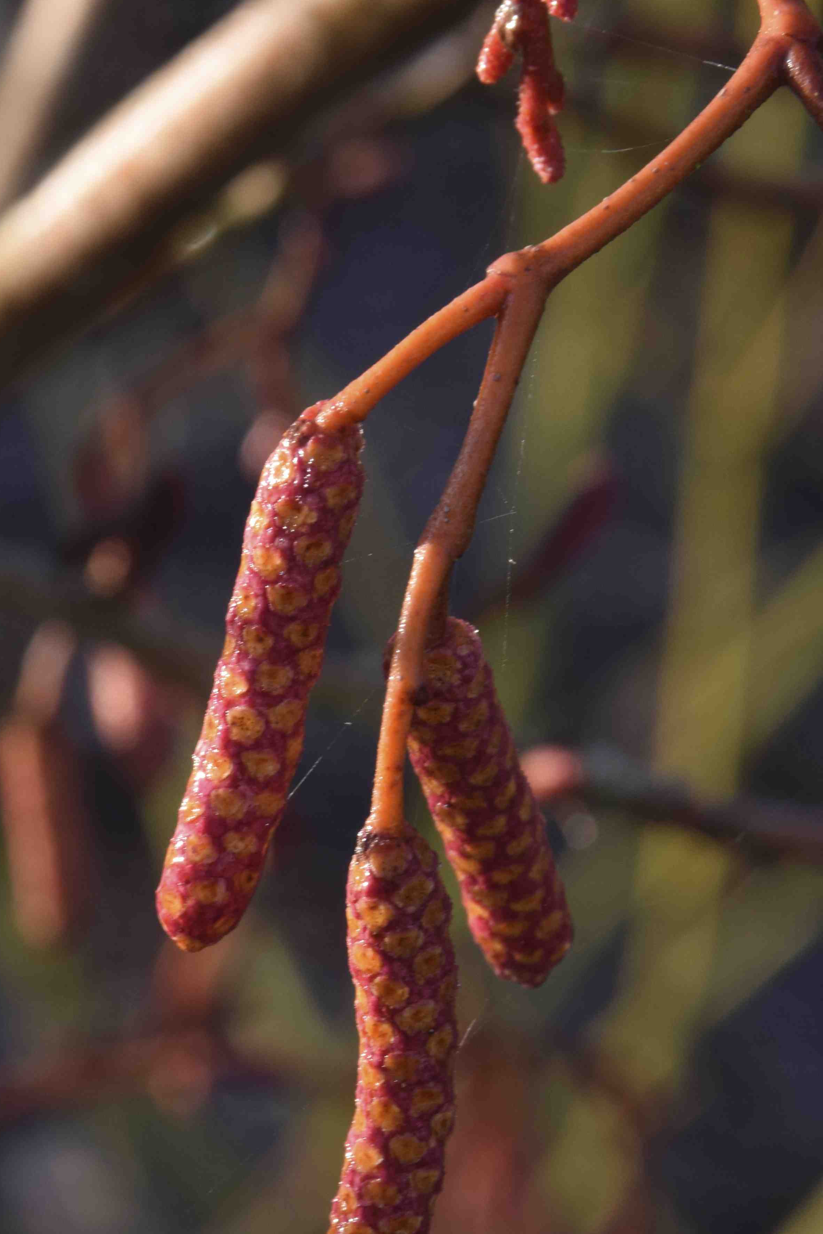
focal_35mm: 342
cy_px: 629
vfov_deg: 6.0
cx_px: 406
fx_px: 11719
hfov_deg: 4.0
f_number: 14
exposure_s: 1/125
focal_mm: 135
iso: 500
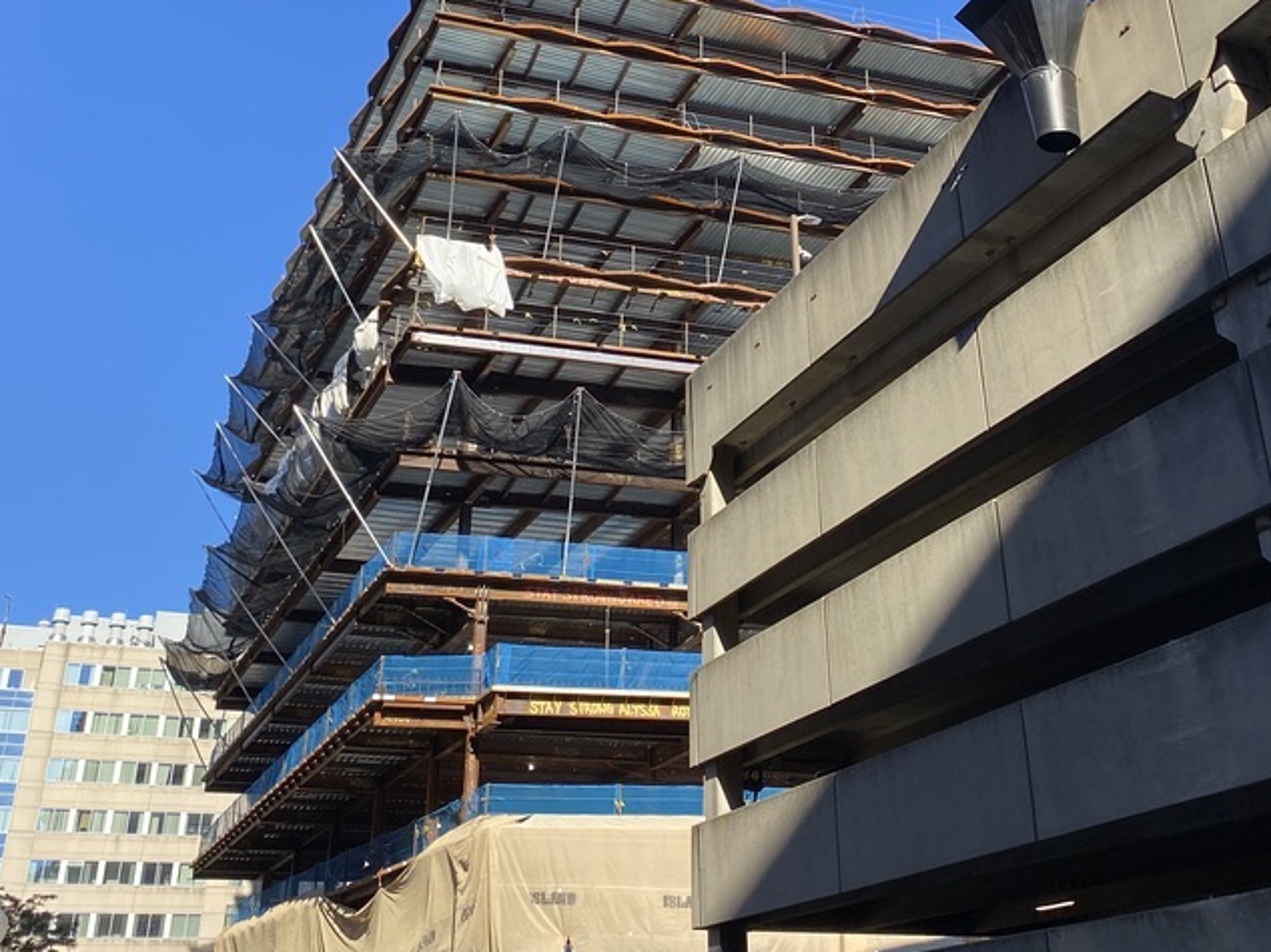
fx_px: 1542
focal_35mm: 42
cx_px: 772
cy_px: 186
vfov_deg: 33.3
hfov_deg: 44.5
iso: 32
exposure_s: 1/998
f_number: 1.8
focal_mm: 4.25
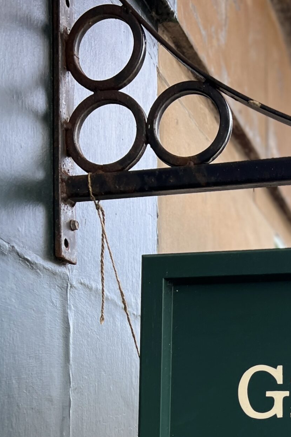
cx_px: 304
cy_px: 424
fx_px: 679
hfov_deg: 23.0
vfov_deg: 33.0
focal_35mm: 56
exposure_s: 1/231
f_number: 1.5
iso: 40
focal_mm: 5.7
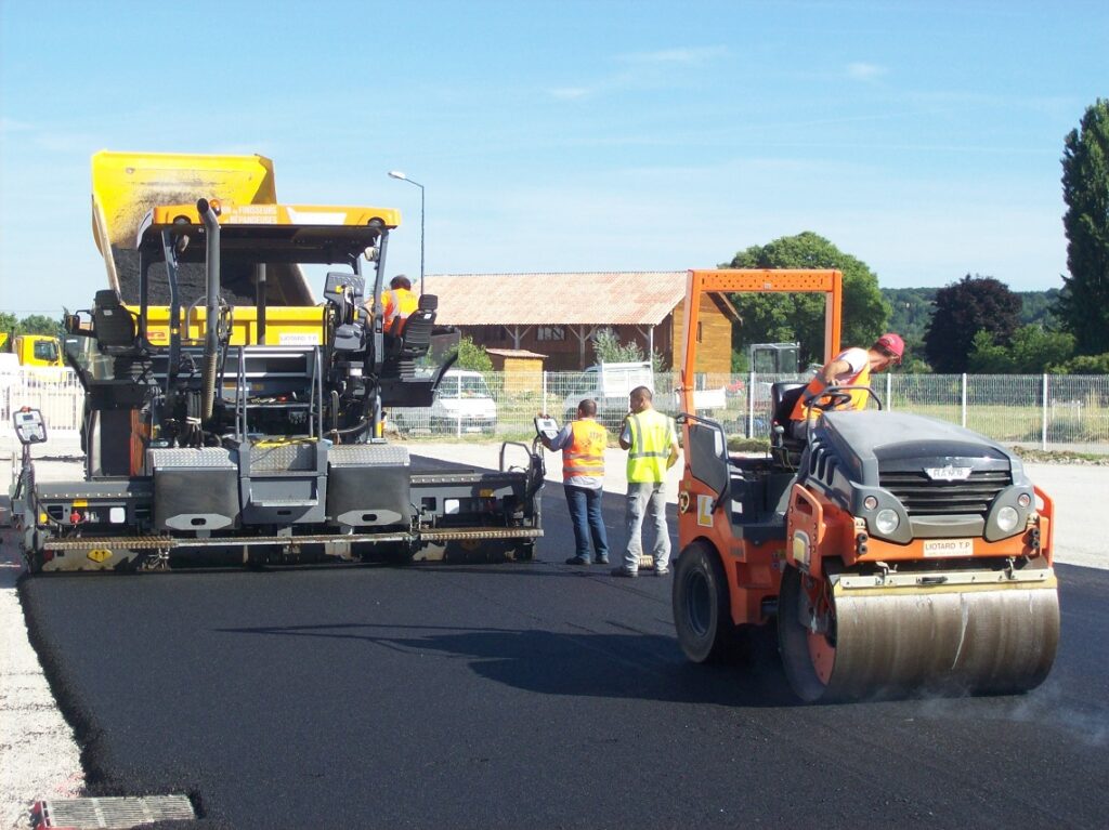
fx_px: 2242
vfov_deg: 21.0
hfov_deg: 27.8
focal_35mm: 70
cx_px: 554
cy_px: 415
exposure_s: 1/550
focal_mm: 11.6
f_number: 3.8
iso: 80
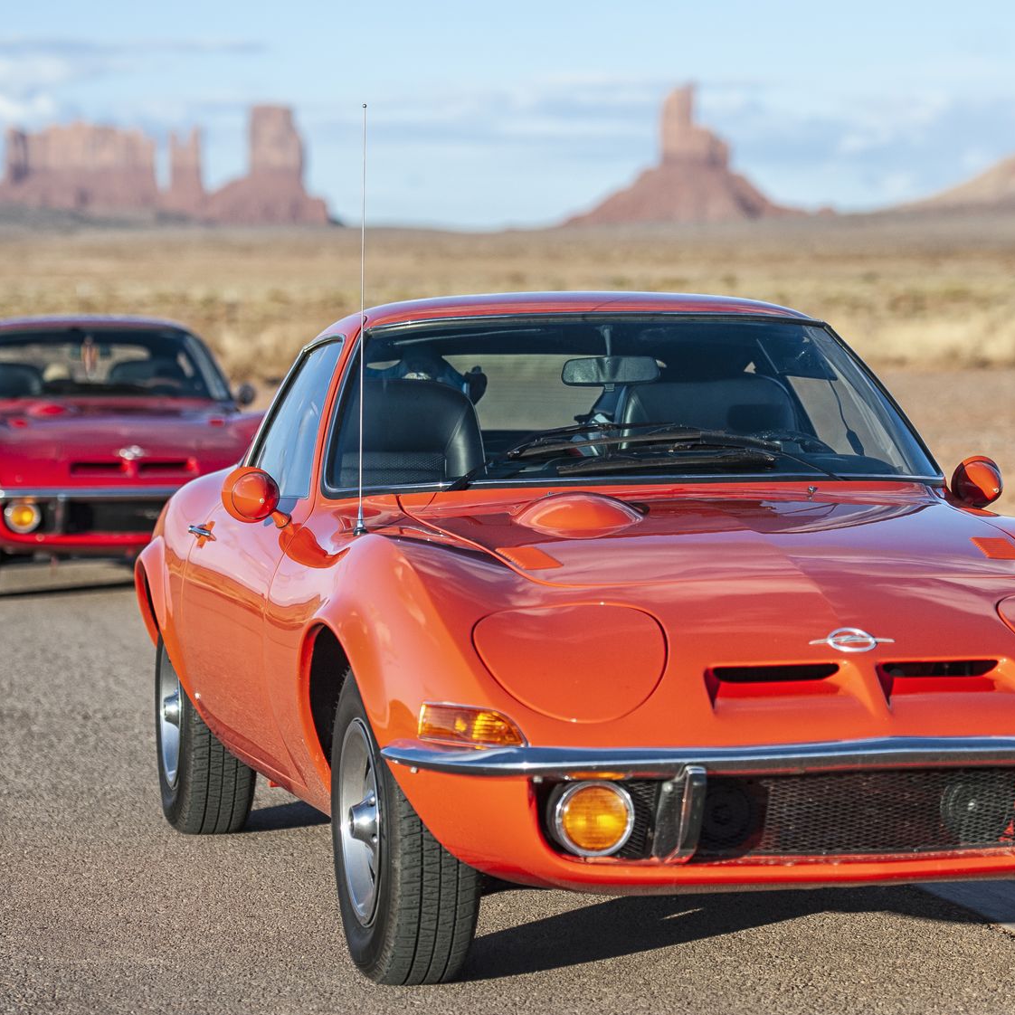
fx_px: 4578
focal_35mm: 138
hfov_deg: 12.6
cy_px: 447
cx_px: 577
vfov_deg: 12.6
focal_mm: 95
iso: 400
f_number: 3.2
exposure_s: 1/3200
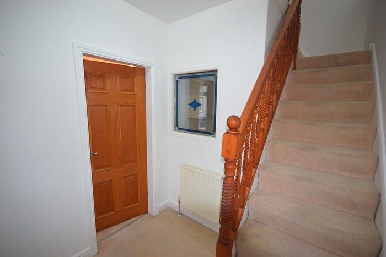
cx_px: 193
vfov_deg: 77.4
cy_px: 128
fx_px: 161
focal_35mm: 15
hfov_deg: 100.4
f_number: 5
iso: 800
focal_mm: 10
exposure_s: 1/100
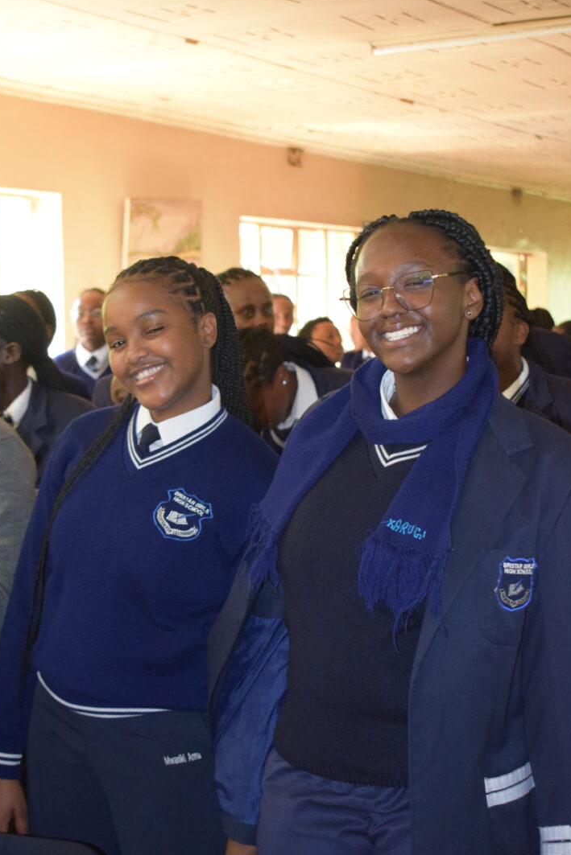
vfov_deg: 31.0
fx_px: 1546
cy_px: 432
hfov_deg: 20.9
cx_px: 271
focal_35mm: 65
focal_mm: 40
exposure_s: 1/60
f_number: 5
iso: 2800
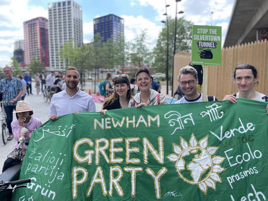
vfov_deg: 53.1
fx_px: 201
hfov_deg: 67.3
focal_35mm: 26
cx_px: 134
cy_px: 100
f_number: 1.6
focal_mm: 4.2
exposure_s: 1/584
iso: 32
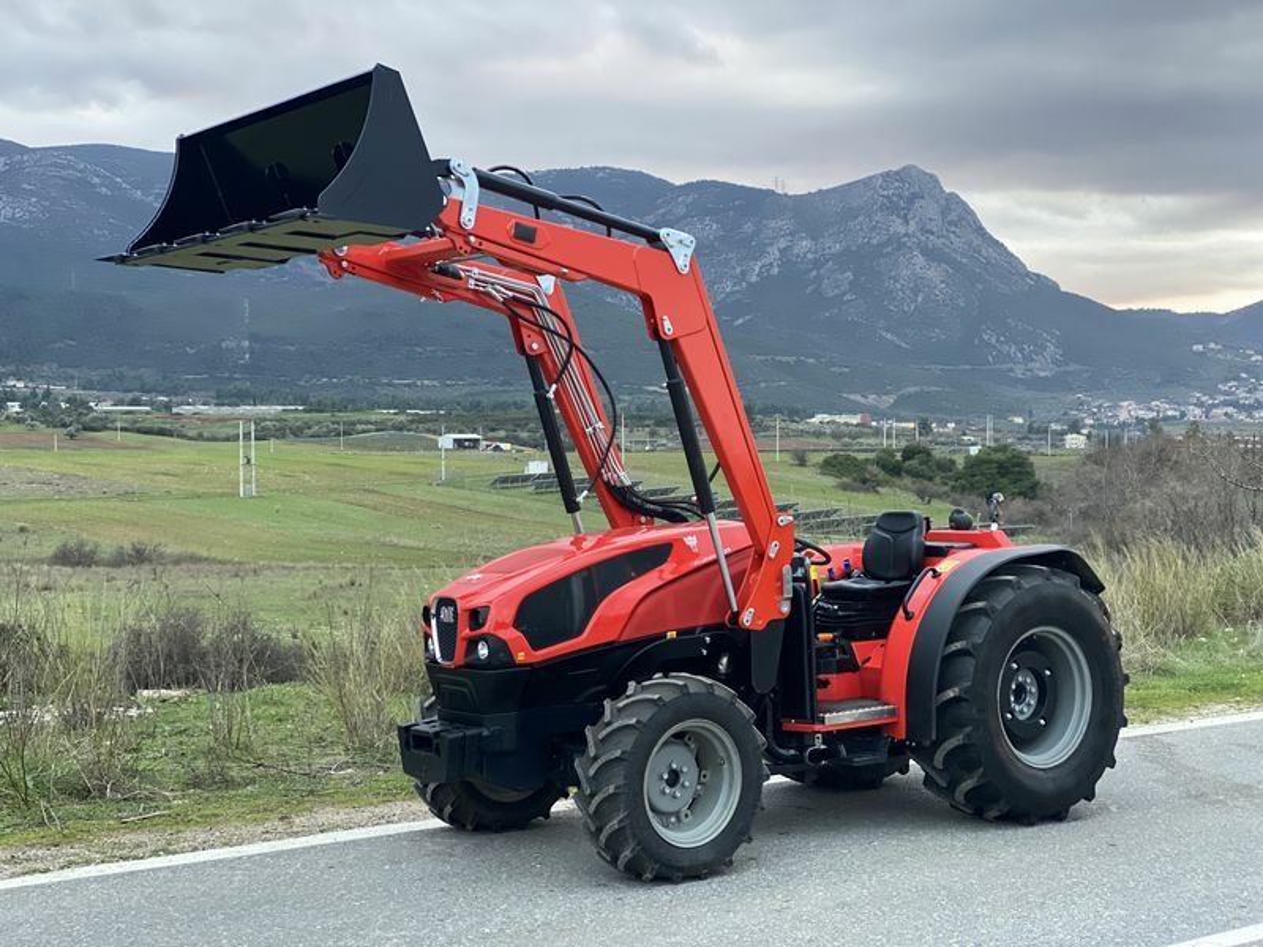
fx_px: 1897
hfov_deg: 36.8
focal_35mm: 52
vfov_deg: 28.0
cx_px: 632
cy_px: 474
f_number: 2
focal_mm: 6
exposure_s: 1/40
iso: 160
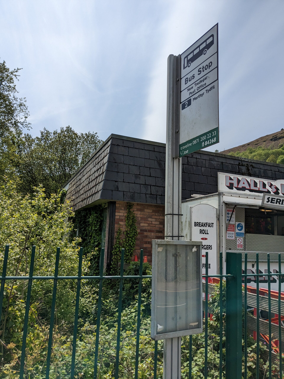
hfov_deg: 51.4
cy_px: 190
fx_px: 295
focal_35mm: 27
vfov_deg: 65.3
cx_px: 142
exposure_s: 1/5848
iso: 55
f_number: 1.73
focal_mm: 4.38
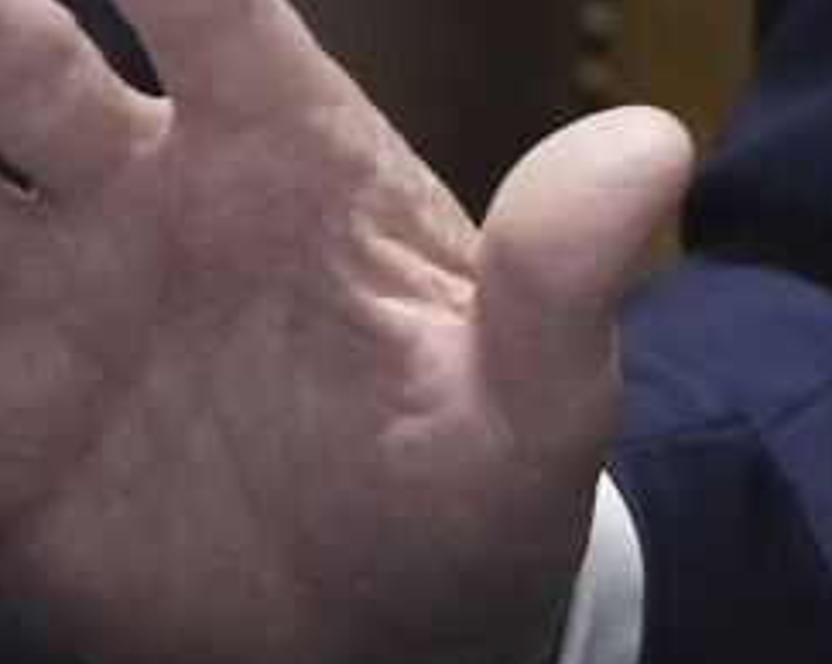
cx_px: 2080
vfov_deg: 2.0
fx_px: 18798
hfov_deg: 2.5
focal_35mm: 764
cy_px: -895
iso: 6400
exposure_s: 1/400
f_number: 2.8
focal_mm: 112
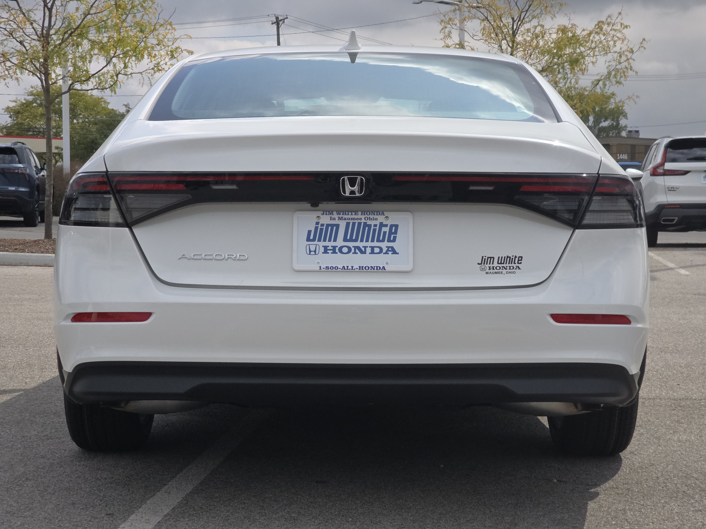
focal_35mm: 69
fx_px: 1407
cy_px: 264
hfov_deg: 28.2
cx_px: 353
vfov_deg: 21.3
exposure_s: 1/2600
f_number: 2.4
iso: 50
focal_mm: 7.9
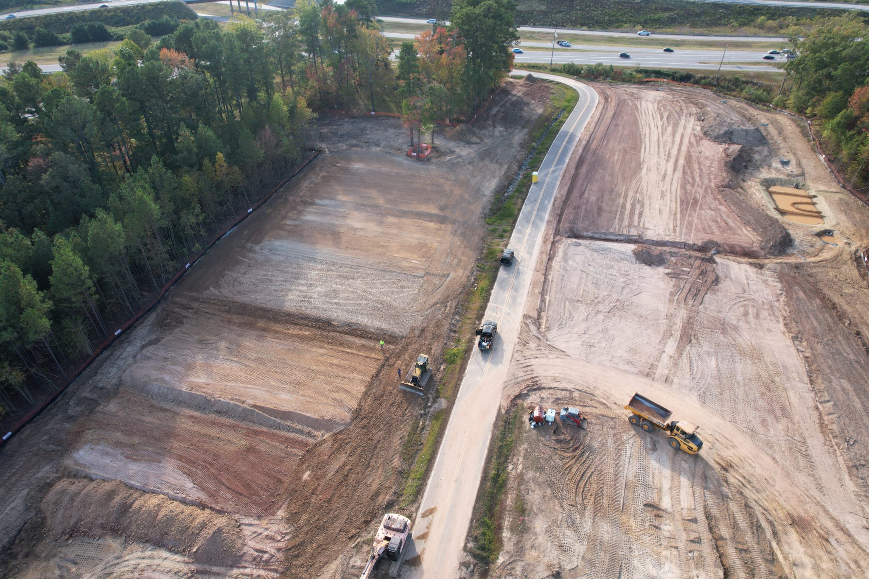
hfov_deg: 78.6
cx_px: 434
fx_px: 531
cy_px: 290
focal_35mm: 22
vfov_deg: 57.2
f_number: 2.8
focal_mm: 8.38
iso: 100
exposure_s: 1/400
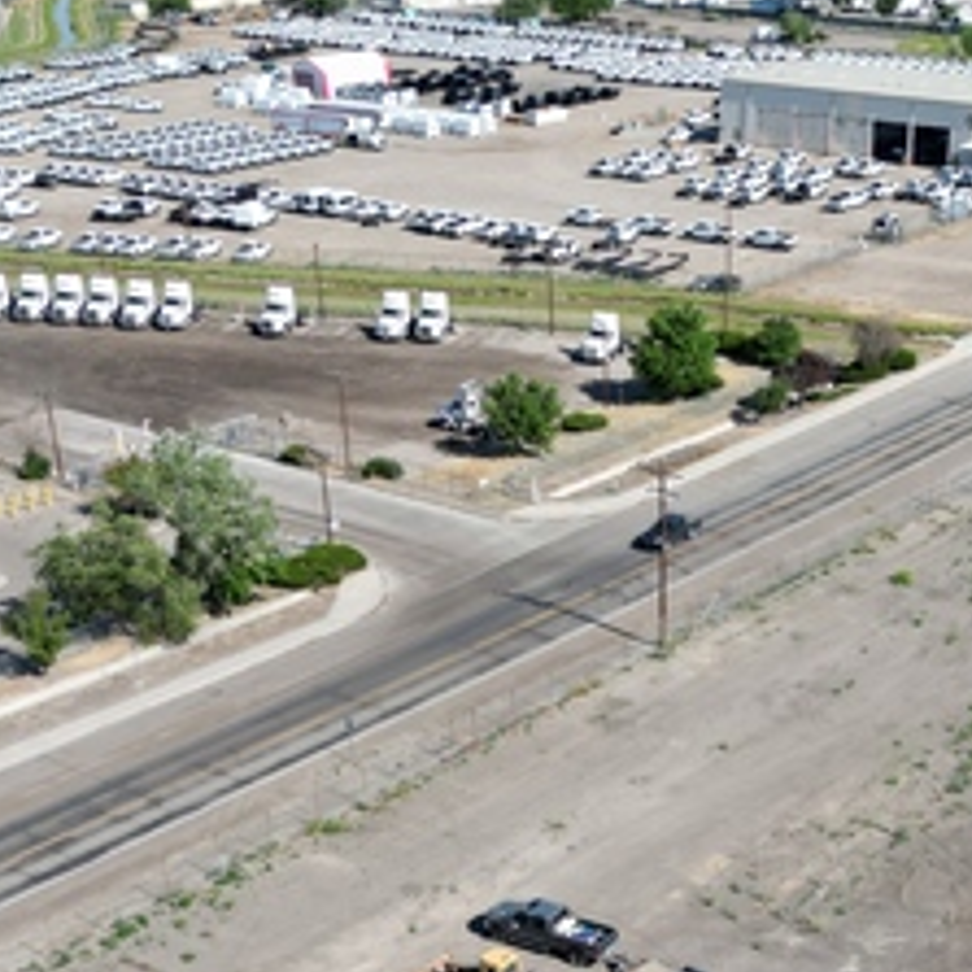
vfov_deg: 26.6
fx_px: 1938
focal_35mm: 61
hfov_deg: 28.0
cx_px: 654
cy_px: 985
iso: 110
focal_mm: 6.72
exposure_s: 1/2500
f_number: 1.7
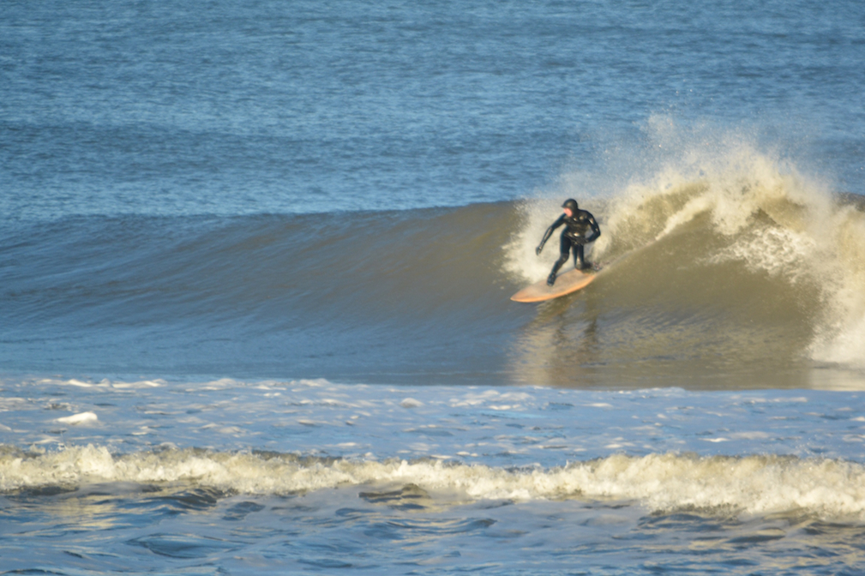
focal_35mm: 535
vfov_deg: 2.6
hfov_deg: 3.9
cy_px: 260
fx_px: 12850
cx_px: 472
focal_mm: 300
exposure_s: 1/500
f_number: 5.6
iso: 400
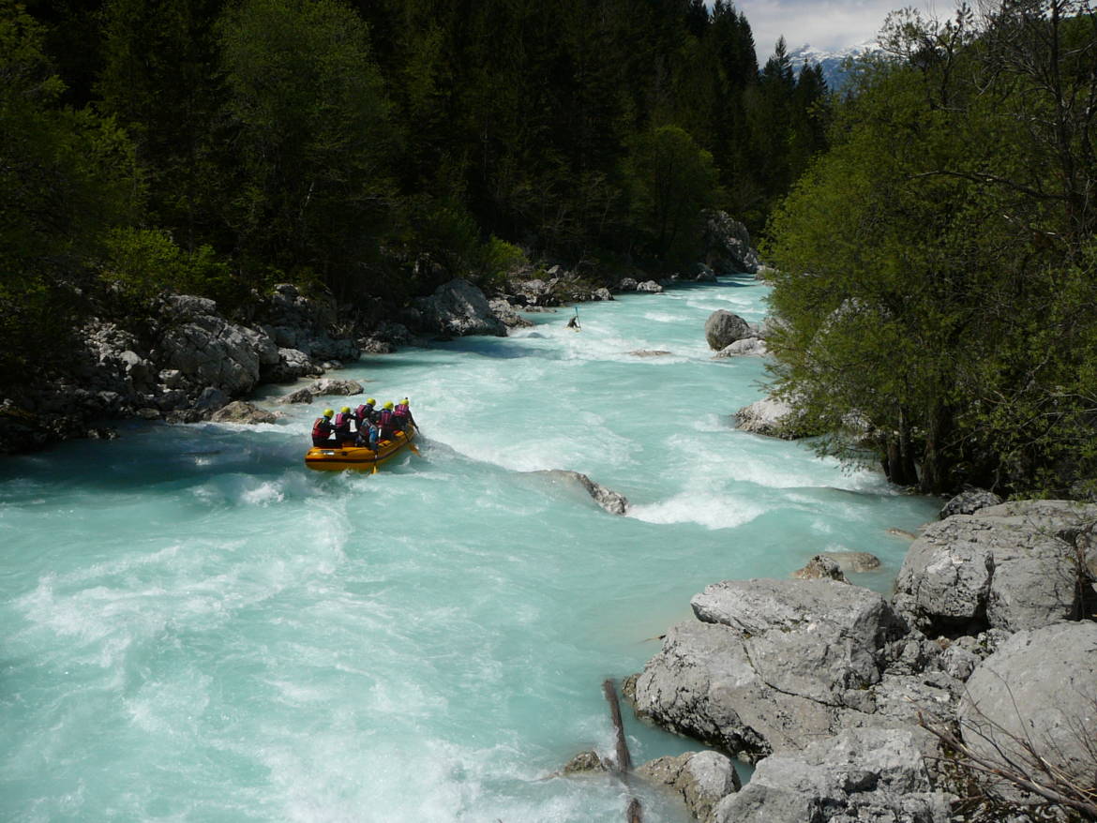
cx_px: 548
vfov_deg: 40.7
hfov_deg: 52.6
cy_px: 412
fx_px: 1109
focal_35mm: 35
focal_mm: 5.2
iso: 80
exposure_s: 1/1300
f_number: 5
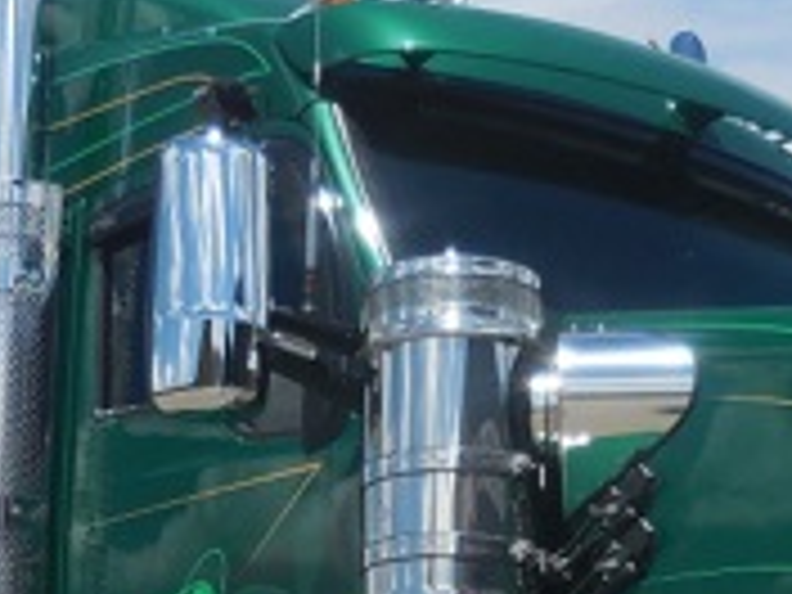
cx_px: 342
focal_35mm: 102
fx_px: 2334
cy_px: 796
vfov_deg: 13.9
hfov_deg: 19.3
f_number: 3.5
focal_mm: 5
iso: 125
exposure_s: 1/2000
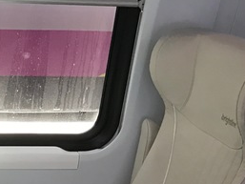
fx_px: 694
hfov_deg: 18.3
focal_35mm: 98
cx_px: -98
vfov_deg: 14.5
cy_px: 237
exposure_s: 1/15
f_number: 1.8
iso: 50
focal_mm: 3.99
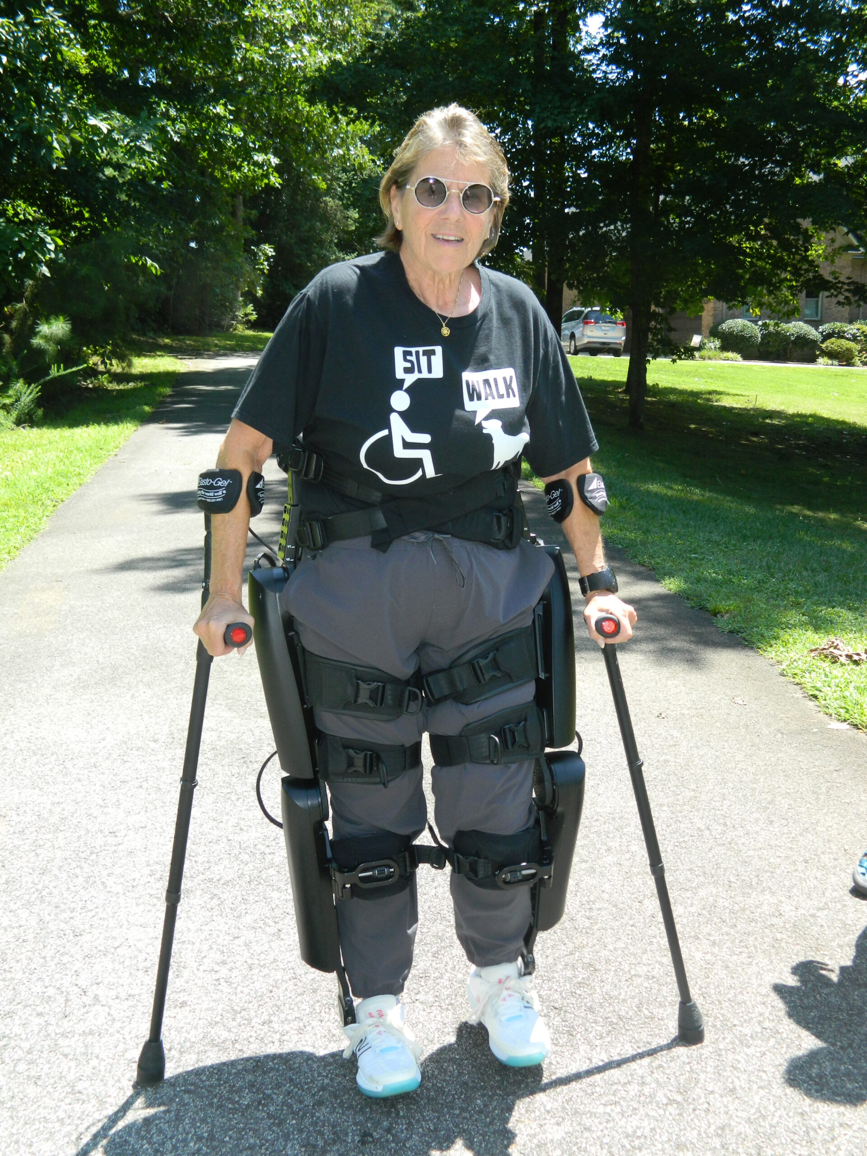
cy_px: 578
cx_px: 434
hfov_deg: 35.1
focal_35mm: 41
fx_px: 1369
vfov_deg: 45.8
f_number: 3.5
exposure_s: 1/250
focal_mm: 7.3
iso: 110
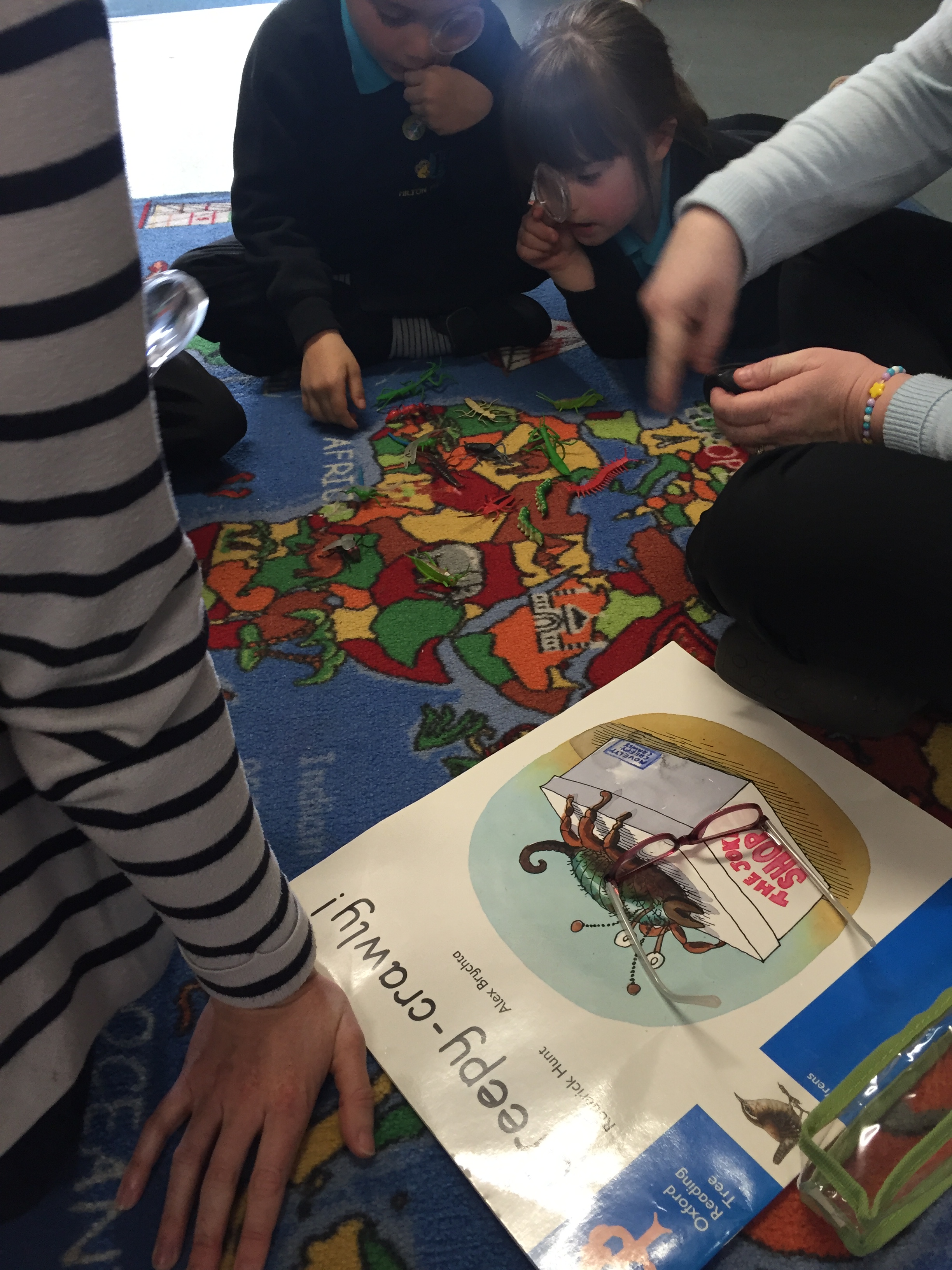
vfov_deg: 61.7
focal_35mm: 29
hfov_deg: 48.2
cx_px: 476
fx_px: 1063
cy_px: 635
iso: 125
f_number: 2.2
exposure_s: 1/33
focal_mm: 4.15
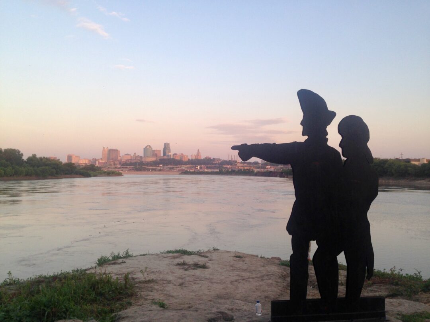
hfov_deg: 55.4
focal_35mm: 33
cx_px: 215
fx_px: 410
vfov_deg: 42.9
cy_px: 161
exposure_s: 1/151
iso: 50
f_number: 2.4
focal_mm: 4.12
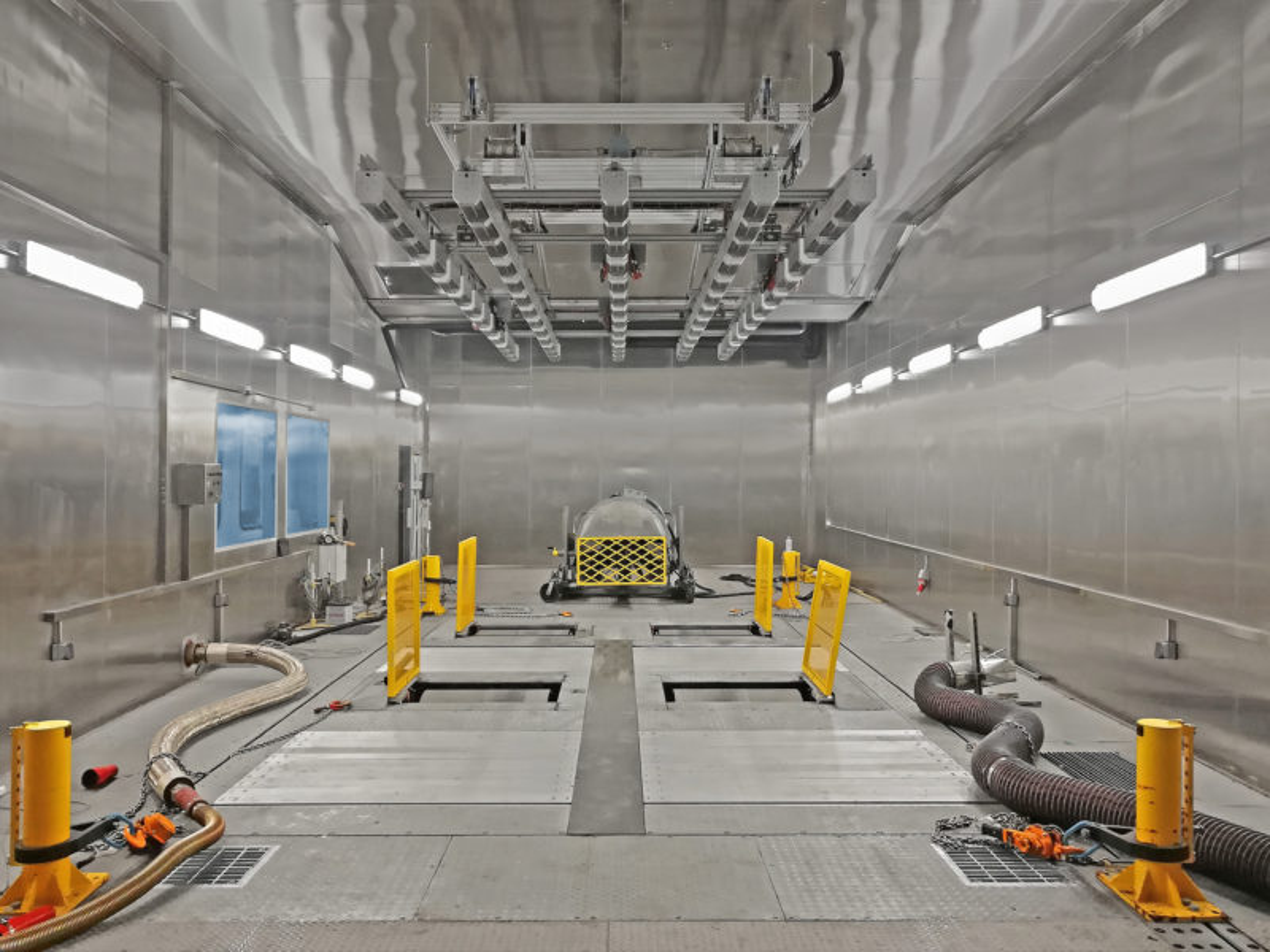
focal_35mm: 27
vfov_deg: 51.4
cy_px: 476
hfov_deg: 65.3
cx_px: 635
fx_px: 991
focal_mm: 3.83
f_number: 1.8
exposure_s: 1/50
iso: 200
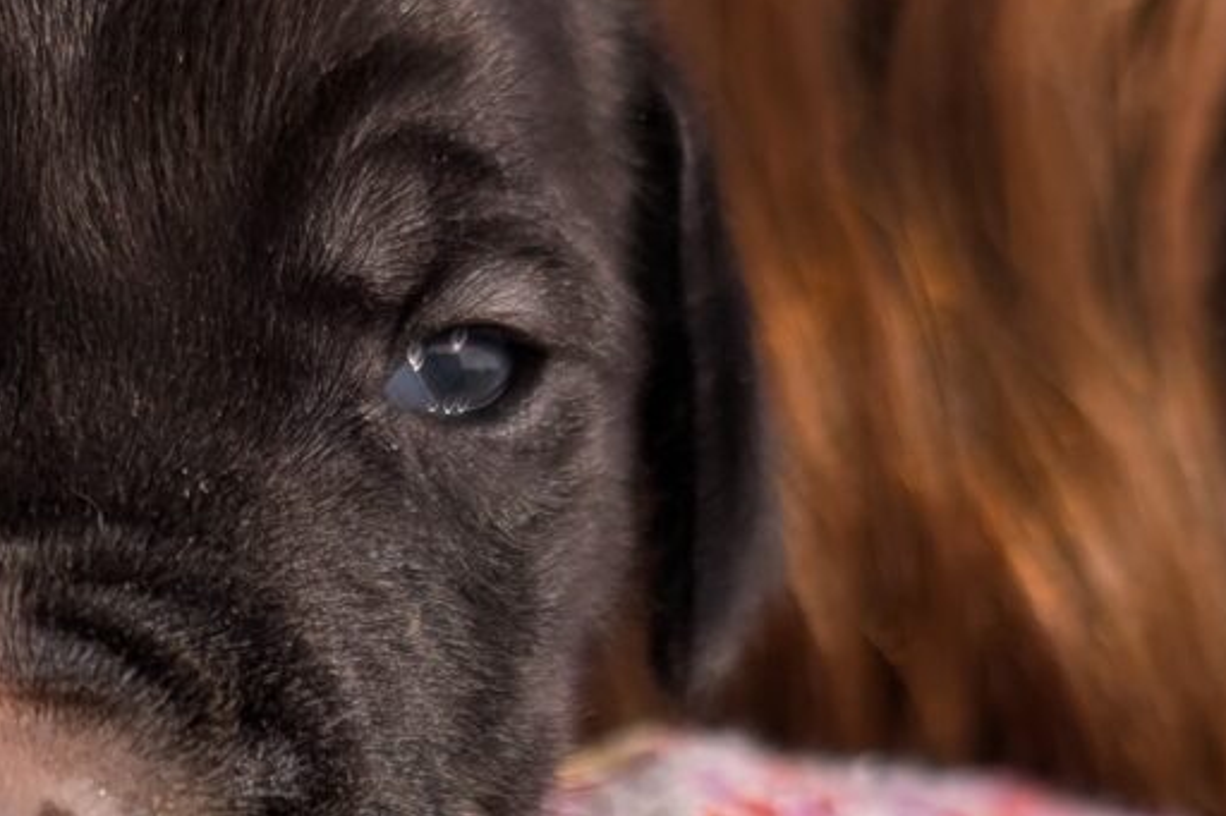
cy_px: 1393
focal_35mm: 100
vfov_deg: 12.6
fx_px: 3404
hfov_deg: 20.0
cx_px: 139
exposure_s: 1/835
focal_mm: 6.9
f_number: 1.68
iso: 21
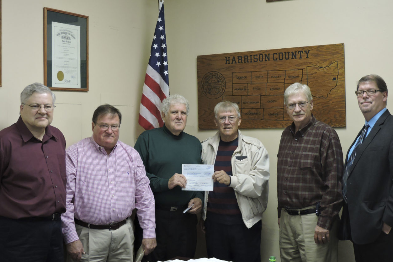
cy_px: 123
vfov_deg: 26.0
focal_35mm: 52
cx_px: 193
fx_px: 568
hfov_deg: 38.2
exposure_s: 1/30
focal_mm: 8.4
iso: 400
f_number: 3.5
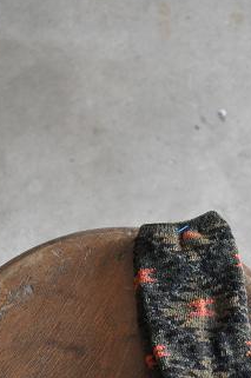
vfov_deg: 20.2
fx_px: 1060
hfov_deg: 13.5
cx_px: 180
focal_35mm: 101
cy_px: 243
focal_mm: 36
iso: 2000
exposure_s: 1/160
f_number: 5
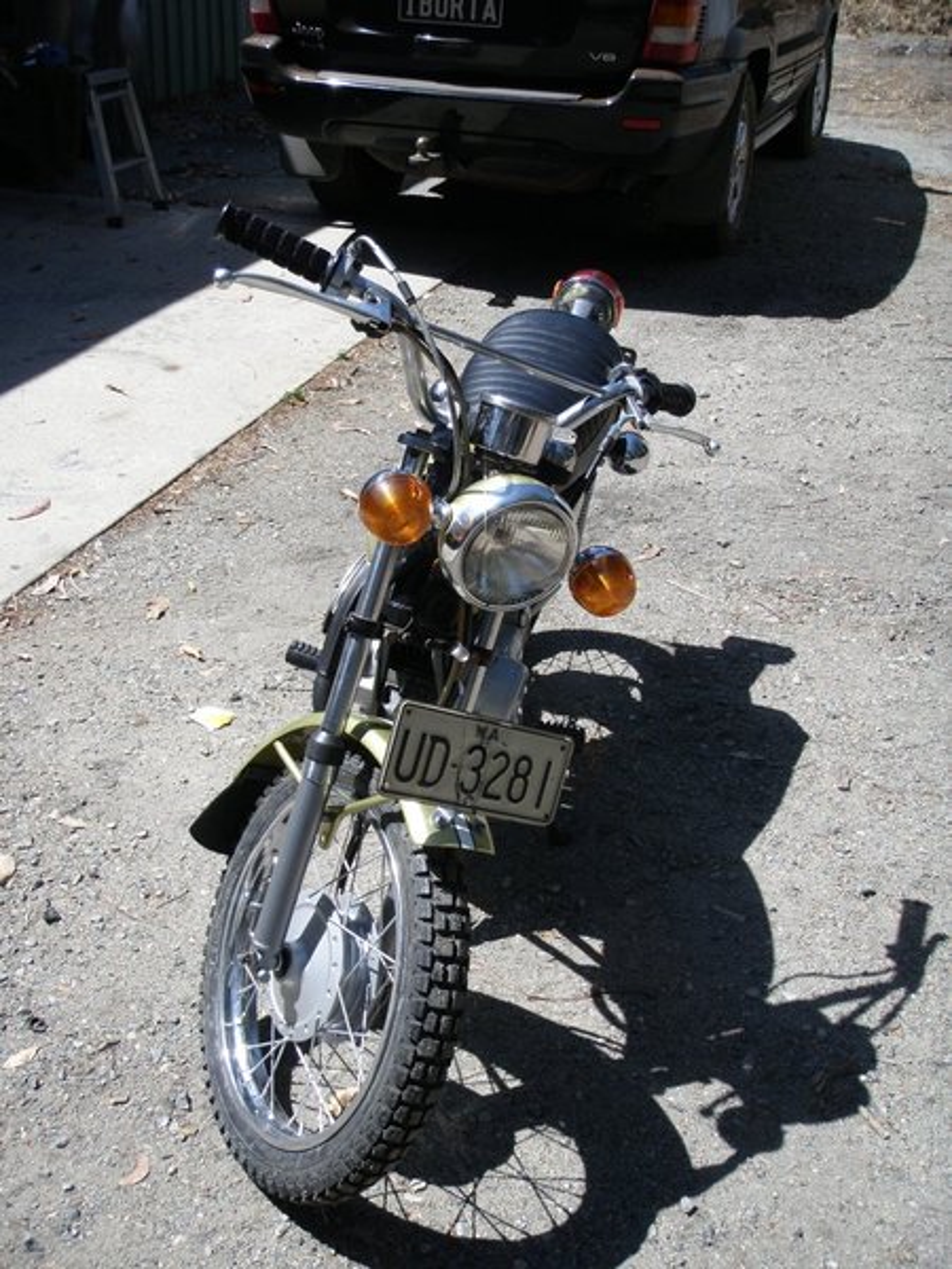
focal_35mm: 38
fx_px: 1393
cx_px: 476
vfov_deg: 49.0
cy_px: 634
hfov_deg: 37.7
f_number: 3.5
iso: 50
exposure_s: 1/400
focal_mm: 6.7
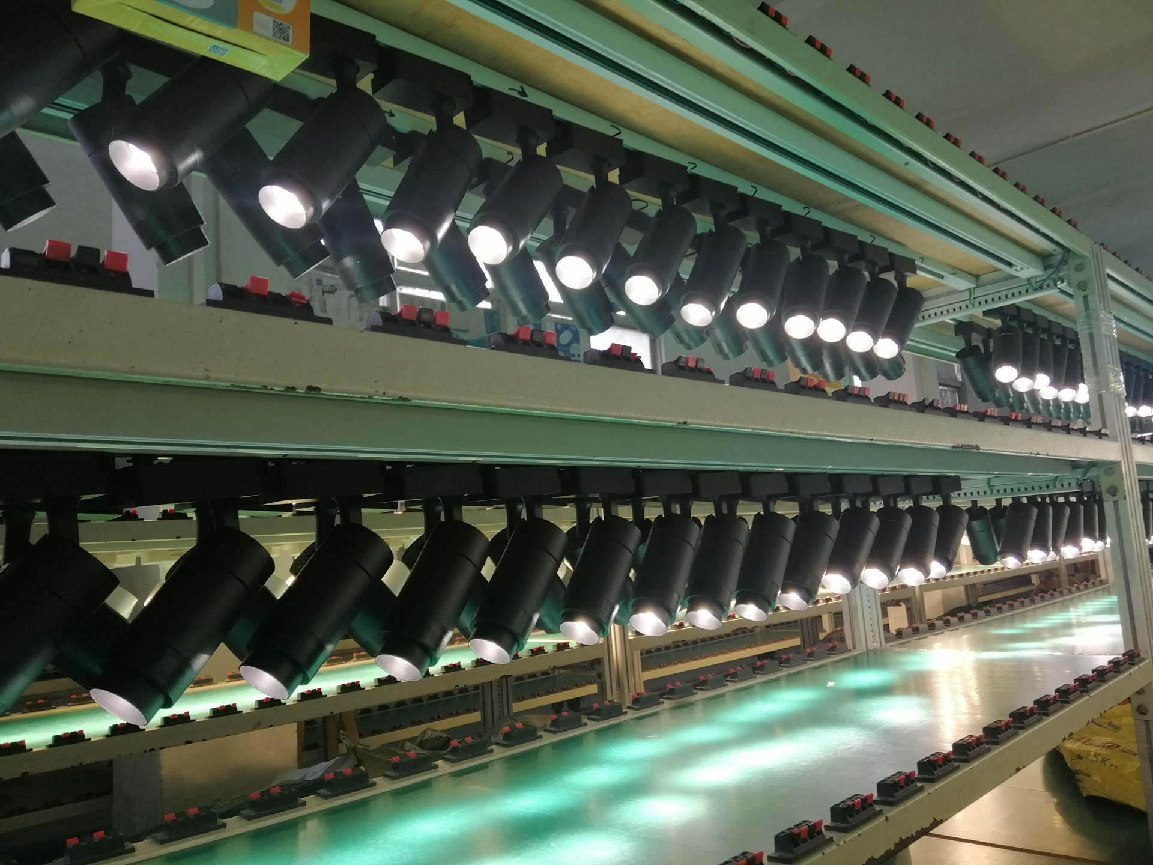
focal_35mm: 26
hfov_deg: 67.3
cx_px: 576
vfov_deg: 53.1
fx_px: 866
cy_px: 432
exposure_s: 1/100
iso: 64
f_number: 2.2
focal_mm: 3.81
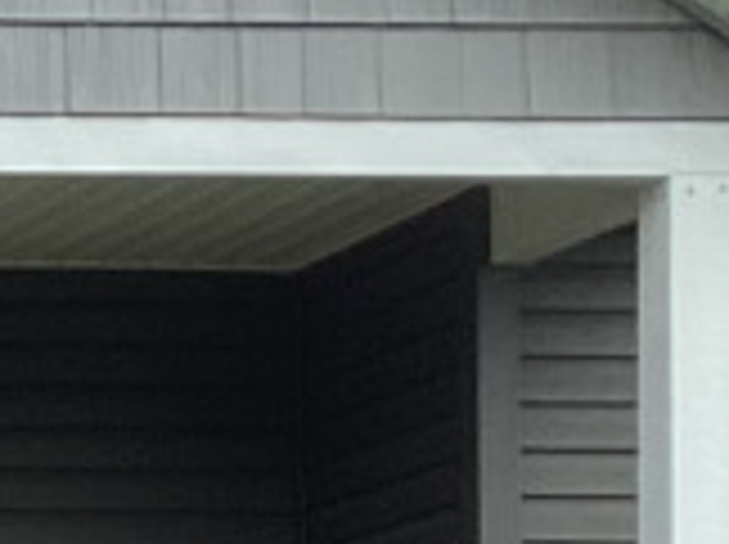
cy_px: 958
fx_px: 4353
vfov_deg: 7.0
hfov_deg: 8.0
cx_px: -1552
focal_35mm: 207
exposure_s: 1/491
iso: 25
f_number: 2.4
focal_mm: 3.3
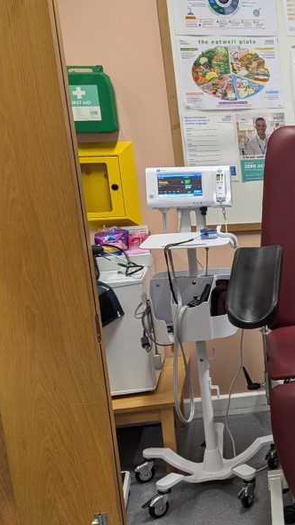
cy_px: 273
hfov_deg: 19.0
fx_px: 737
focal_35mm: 53
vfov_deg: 39.2
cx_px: 477
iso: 159
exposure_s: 1/40
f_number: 1.85
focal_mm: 6.81
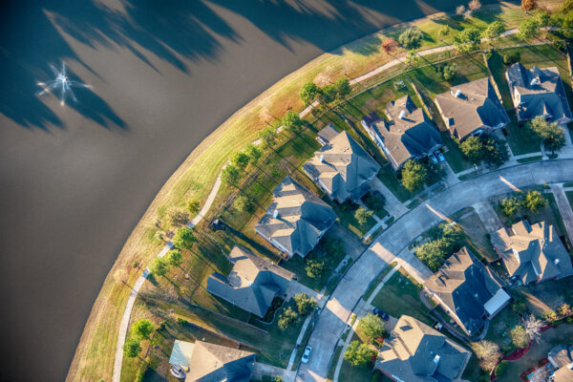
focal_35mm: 55
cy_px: 191
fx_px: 875
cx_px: 286
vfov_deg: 24.6
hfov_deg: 36.2
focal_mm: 55
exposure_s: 1/1000
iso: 640
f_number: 4
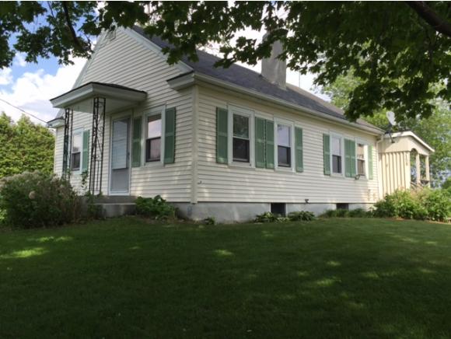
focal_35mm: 29
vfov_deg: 48.3
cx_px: 226
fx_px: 378
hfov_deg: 61.6
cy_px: 170
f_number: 2.2
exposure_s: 1/1068
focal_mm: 4.15
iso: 32
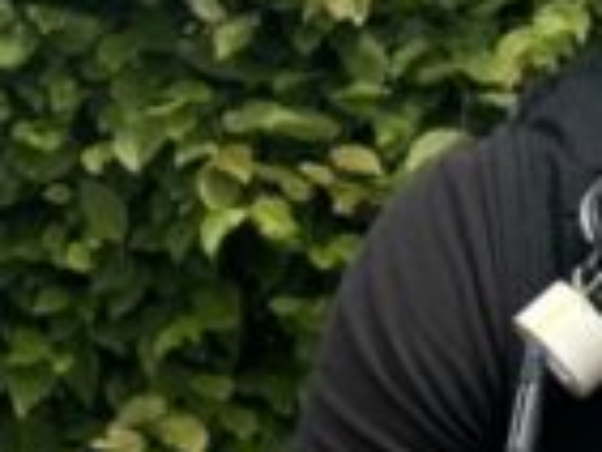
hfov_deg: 5.7
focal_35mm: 349
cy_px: 307
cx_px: -68
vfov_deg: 4.3
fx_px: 6075
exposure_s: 1/2717
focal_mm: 6.76
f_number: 1.78
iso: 64
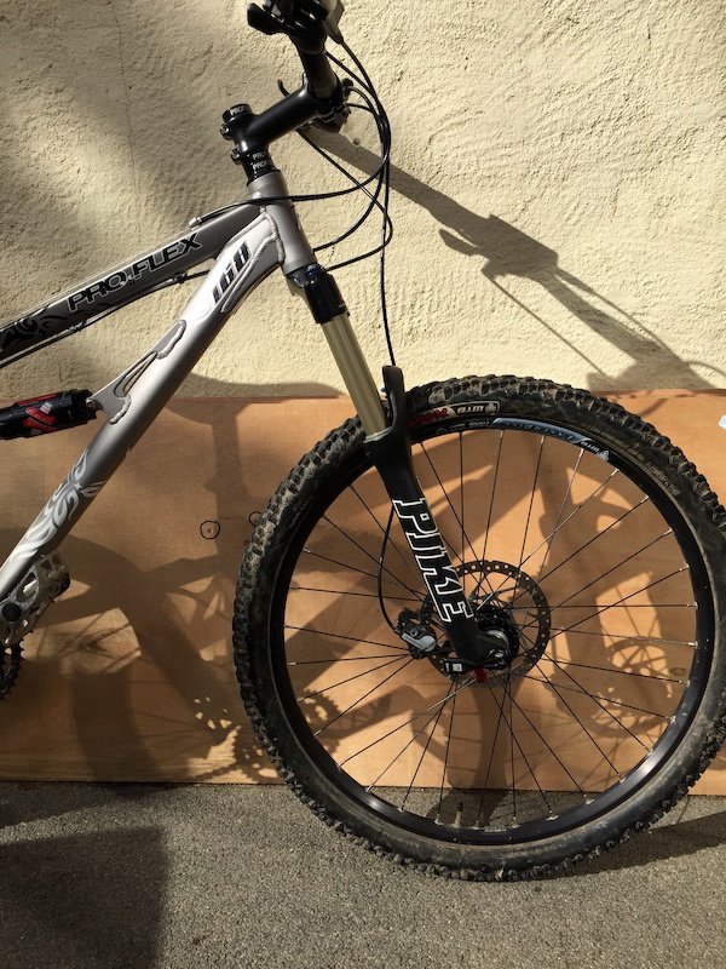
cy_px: 484
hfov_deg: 48.2
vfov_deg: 61.7
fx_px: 811
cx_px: 363
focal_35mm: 29
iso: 32
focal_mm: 4.15
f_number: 2.2
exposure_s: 1/2825
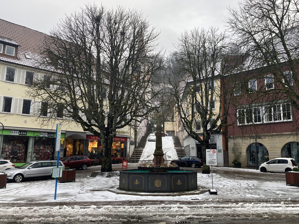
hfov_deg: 58.2
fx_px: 268
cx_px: 165
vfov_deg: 45.4
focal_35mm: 31
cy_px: 109
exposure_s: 1/121
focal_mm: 3.99
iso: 50
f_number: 1.8
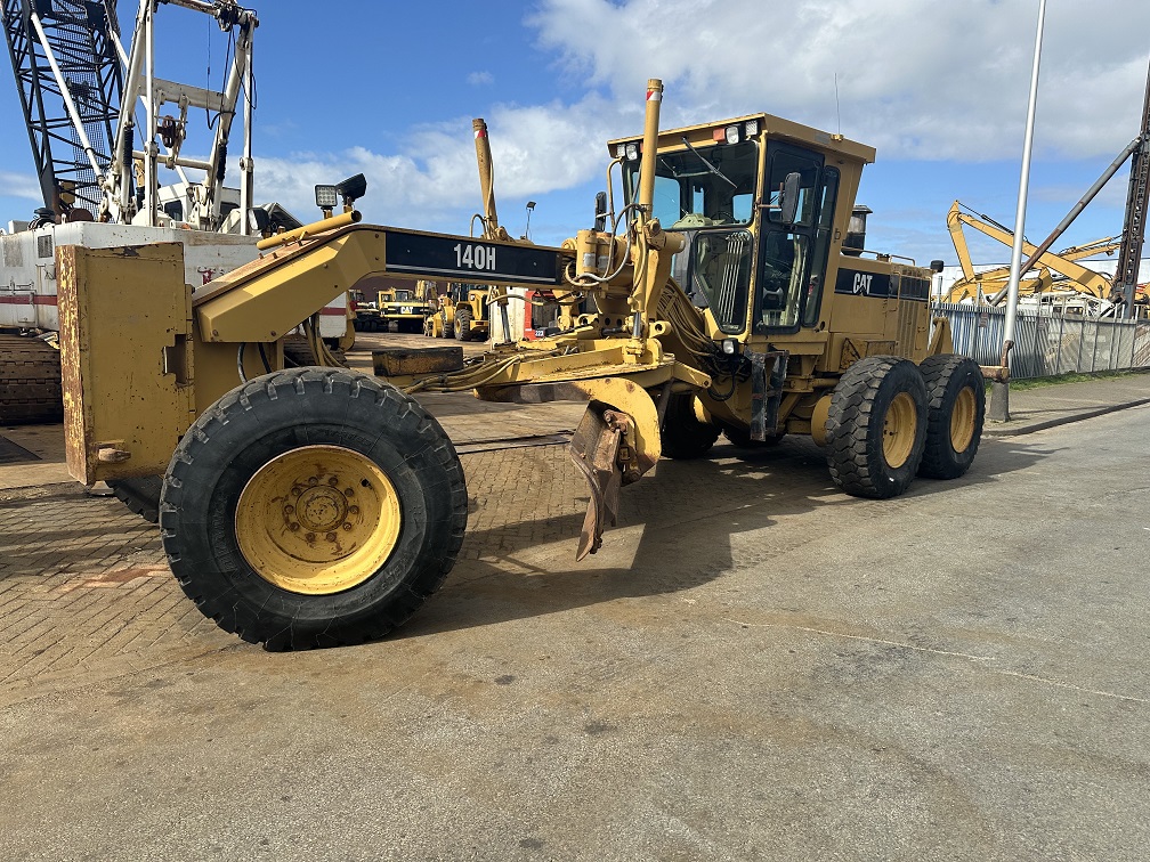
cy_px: 431
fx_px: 797
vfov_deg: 56.8
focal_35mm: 24
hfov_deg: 71.6
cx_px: 575
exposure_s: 1/3472
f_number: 1.78
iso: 80
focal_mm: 6.86
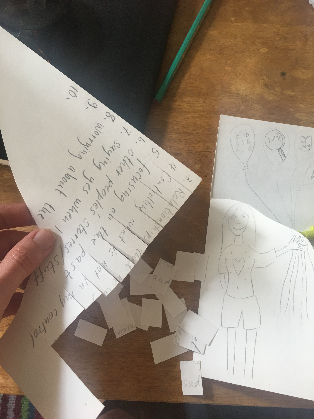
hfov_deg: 48.2
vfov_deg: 61.7
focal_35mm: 29
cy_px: 210
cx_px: 157
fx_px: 351
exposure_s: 1/17
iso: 40
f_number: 2.2
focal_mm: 4.15
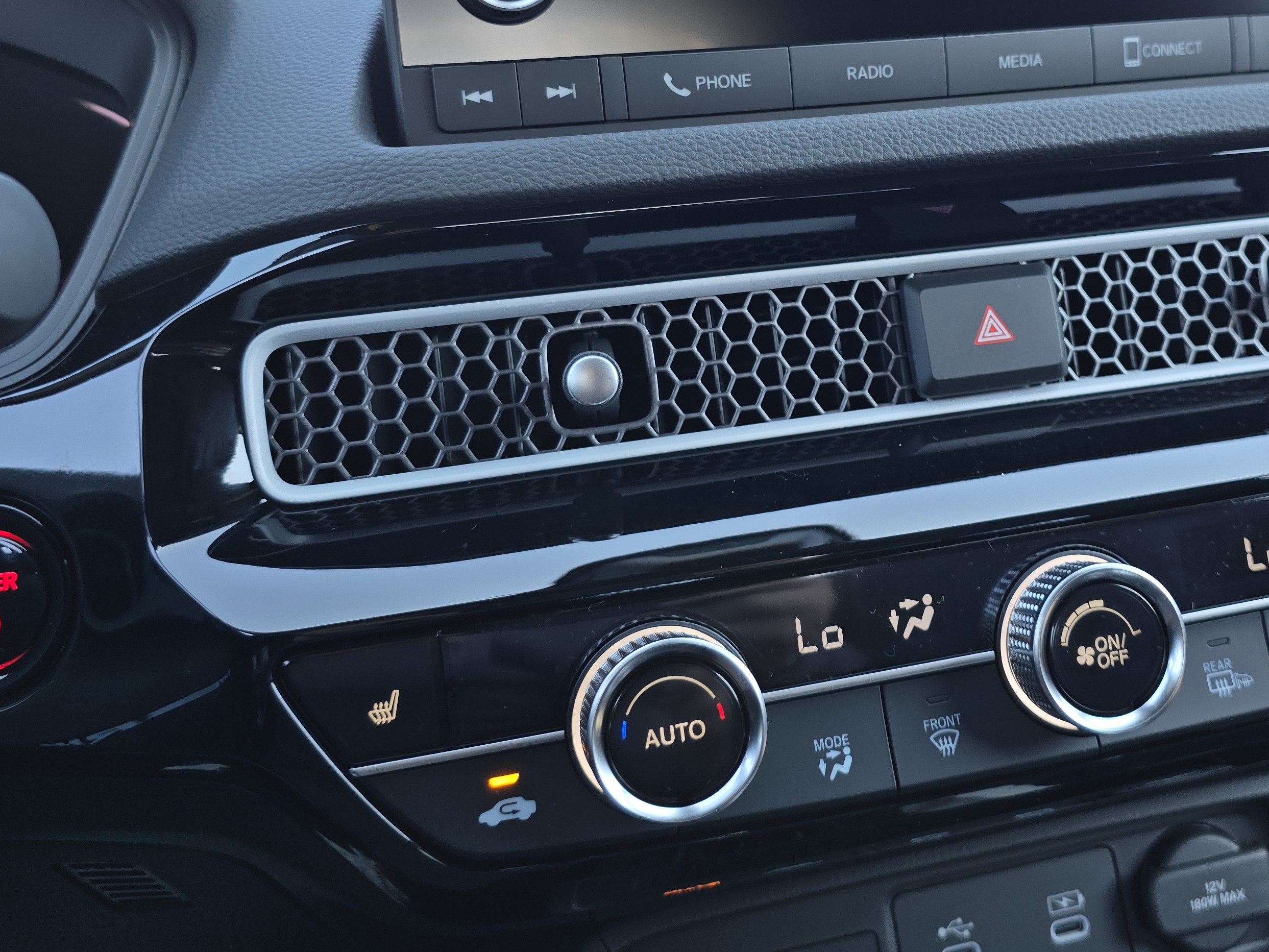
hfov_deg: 49.5
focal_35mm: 37
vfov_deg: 38.0
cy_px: 273
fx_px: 1357
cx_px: 817
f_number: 1.7
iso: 64
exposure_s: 1/180
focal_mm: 6.3
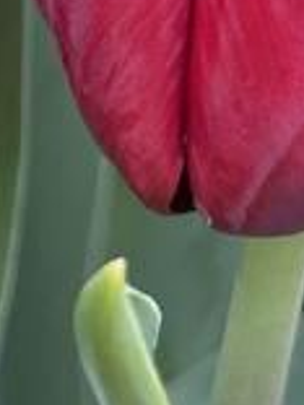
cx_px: -3
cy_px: -280
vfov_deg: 11.2
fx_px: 1955
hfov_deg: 8.8
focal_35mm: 167
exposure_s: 1/255
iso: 32
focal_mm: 4.2
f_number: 1.6
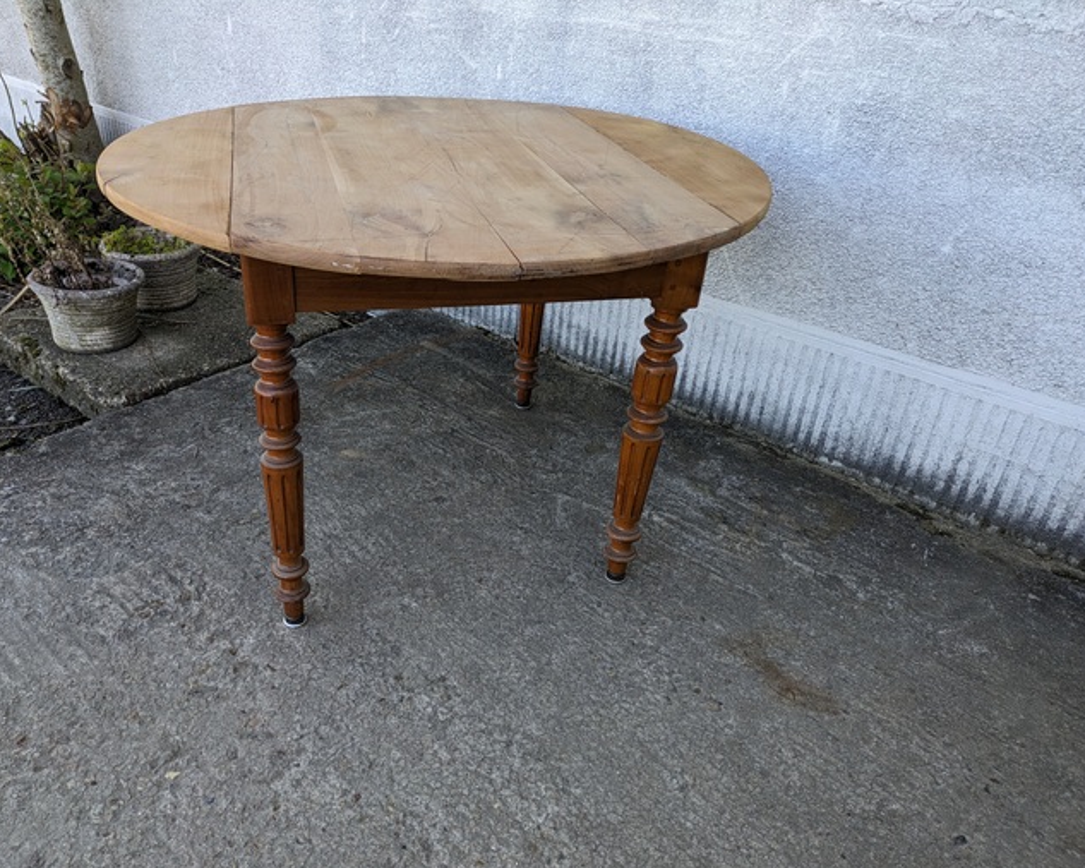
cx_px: 501
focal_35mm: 27
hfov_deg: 64.0
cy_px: 448
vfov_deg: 53.2
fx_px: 867
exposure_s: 1/201
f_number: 1.89
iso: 51
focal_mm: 5.43
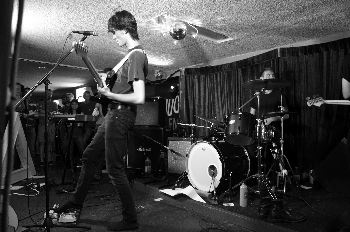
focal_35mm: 27
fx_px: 262
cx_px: 175
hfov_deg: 67.5
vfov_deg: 47.7
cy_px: 116
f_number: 3.5
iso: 1600
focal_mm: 18
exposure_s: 1/10
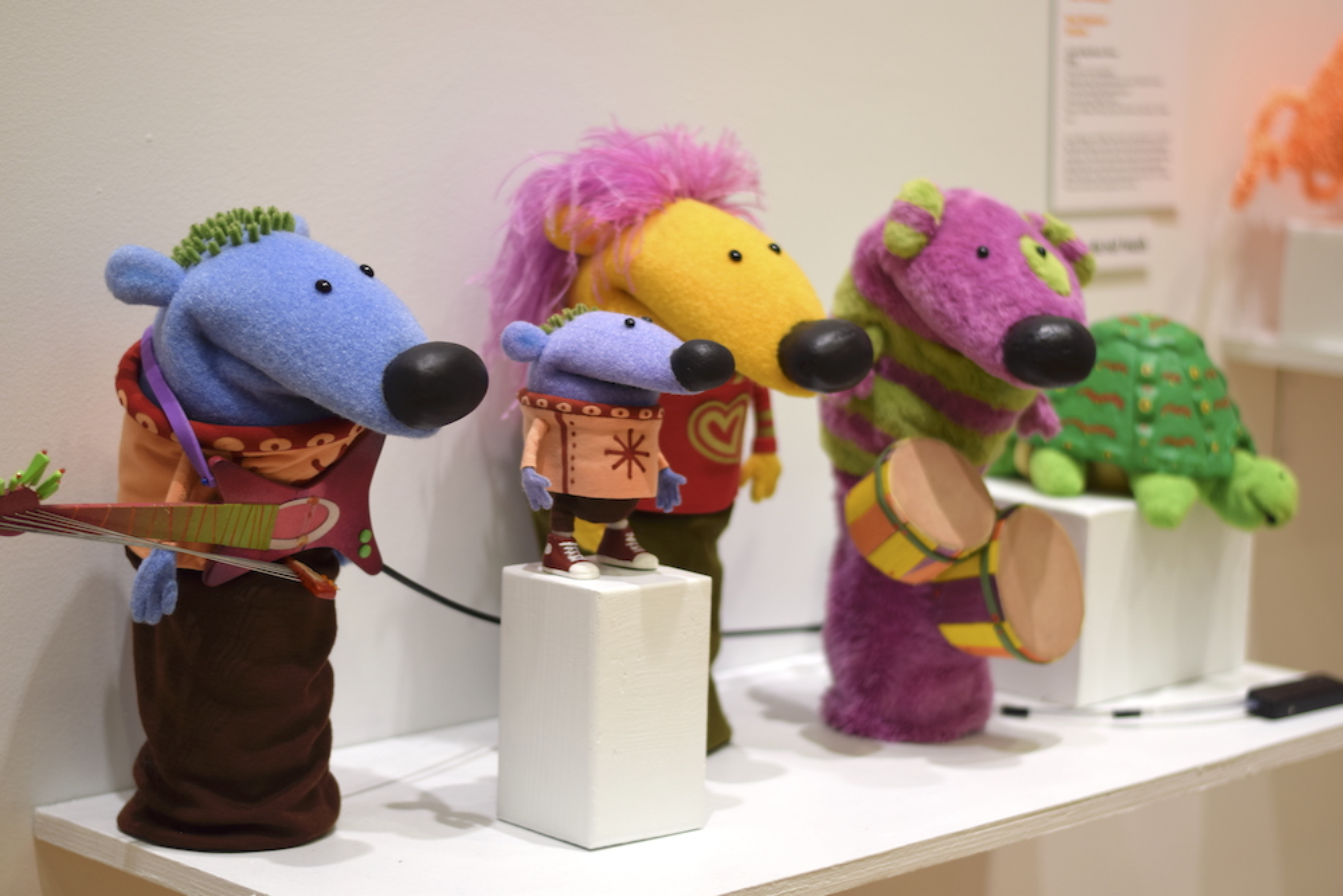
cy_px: 448
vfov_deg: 18.2
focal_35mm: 75
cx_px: 672
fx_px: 2798
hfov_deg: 27.0
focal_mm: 50
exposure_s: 1/60
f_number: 1.8
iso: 100
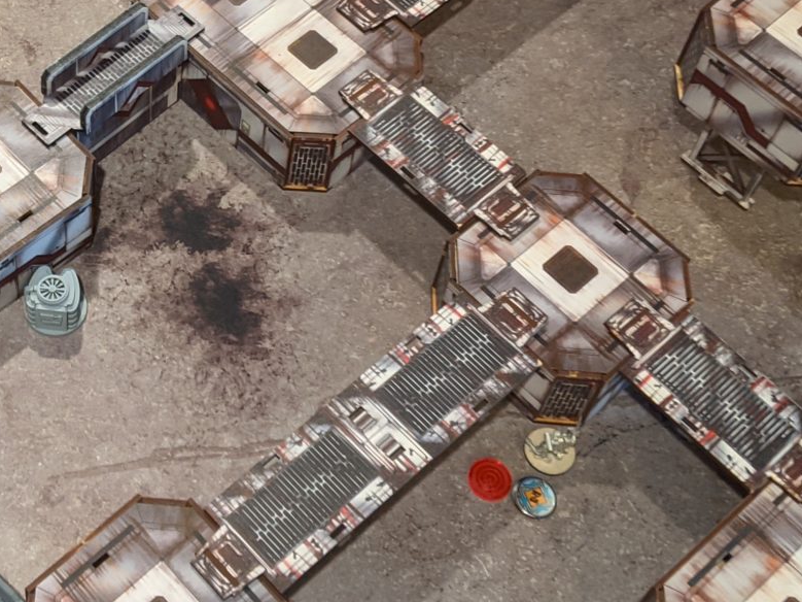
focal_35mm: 71
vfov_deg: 20.4
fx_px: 1645
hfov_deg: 26.3
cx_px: 46
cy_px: 74
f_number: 1.8
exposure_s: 1/24
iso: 265
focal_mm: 4.44
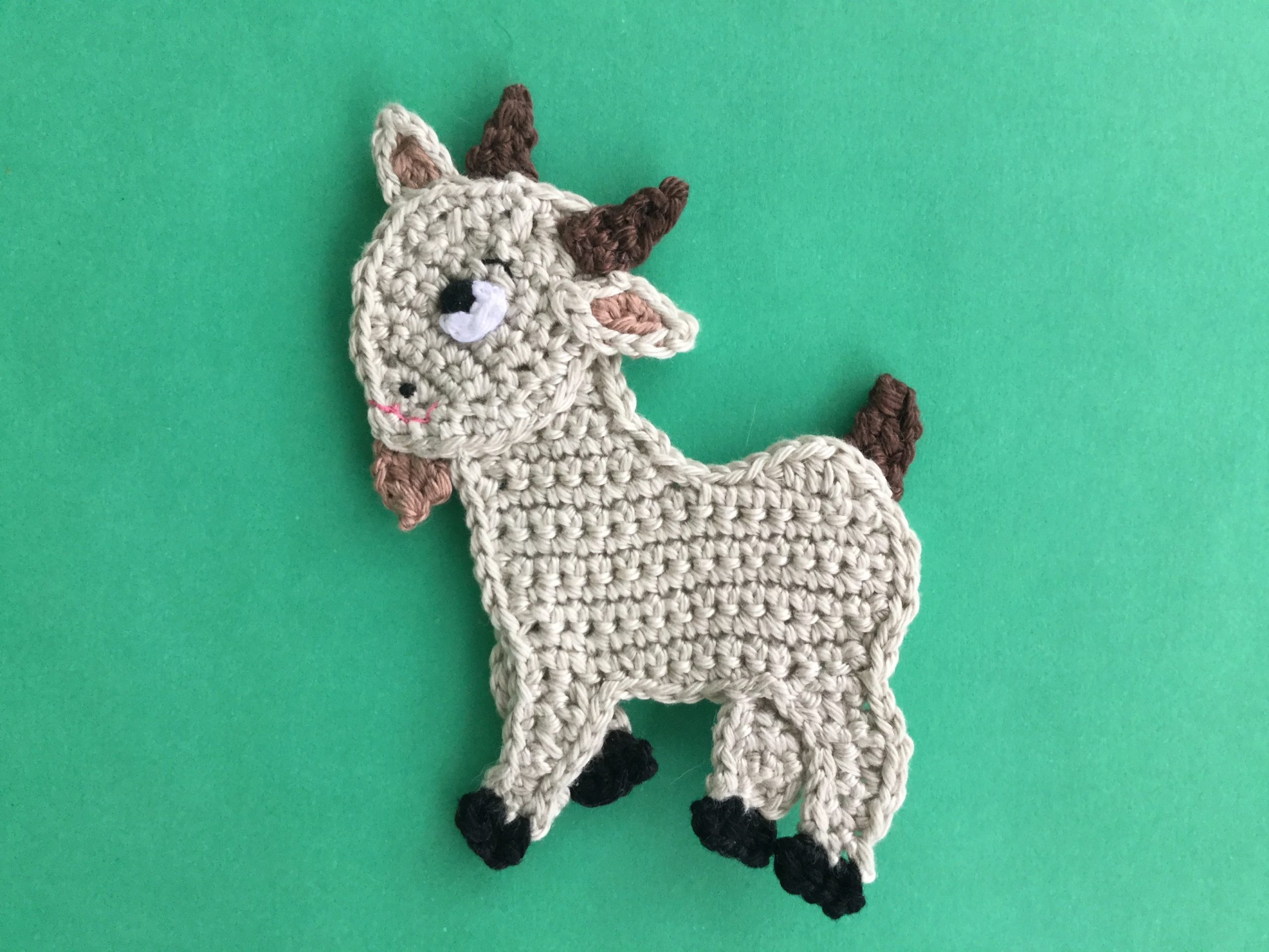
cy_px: 476
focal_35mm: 31
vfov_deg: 45.4
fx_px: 1136
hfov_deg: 58.4
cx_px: 634
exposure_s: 1/33
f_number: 2.4
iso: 64
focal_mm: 3.3
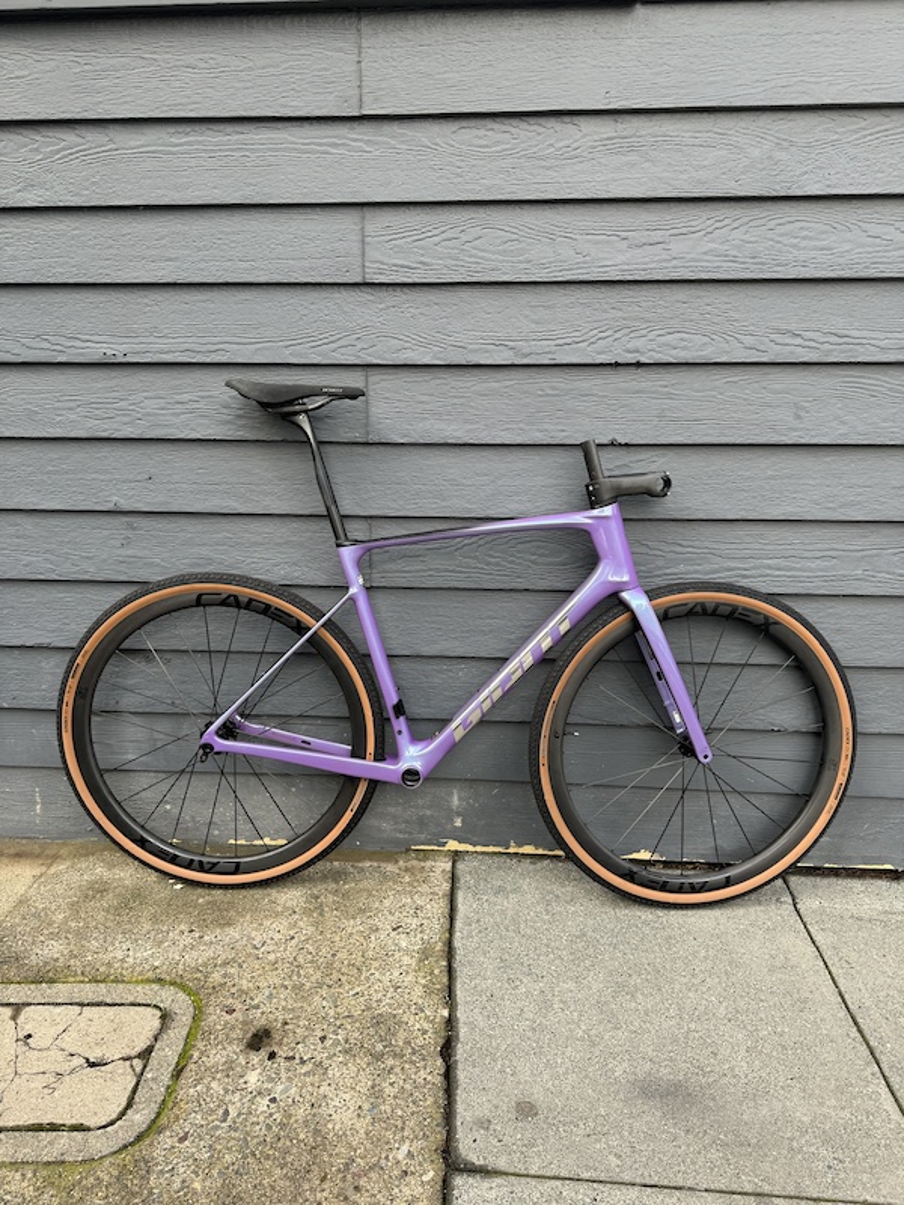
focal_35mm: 24
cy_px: 602
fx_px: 836
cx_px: 452
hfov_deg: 56.8
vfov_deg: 71.6
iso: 64
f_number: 1.78
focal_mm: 6.86
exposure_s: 1/205
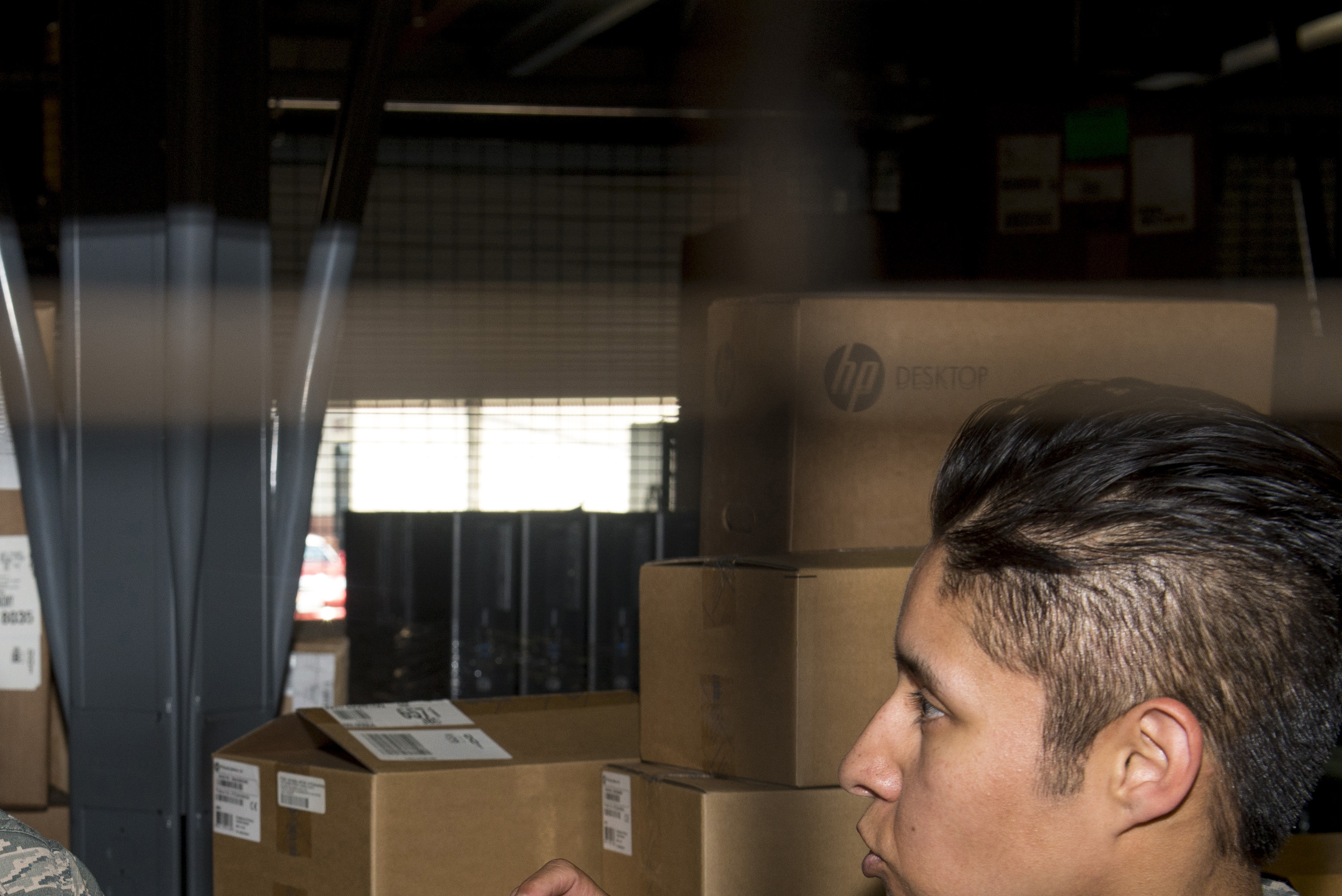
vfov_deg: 16.4
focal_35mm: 82
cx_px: 365
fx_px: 3058
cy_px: 865
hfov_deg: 24.5
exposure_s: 1/200
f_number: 6.3
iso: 500
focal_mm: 42
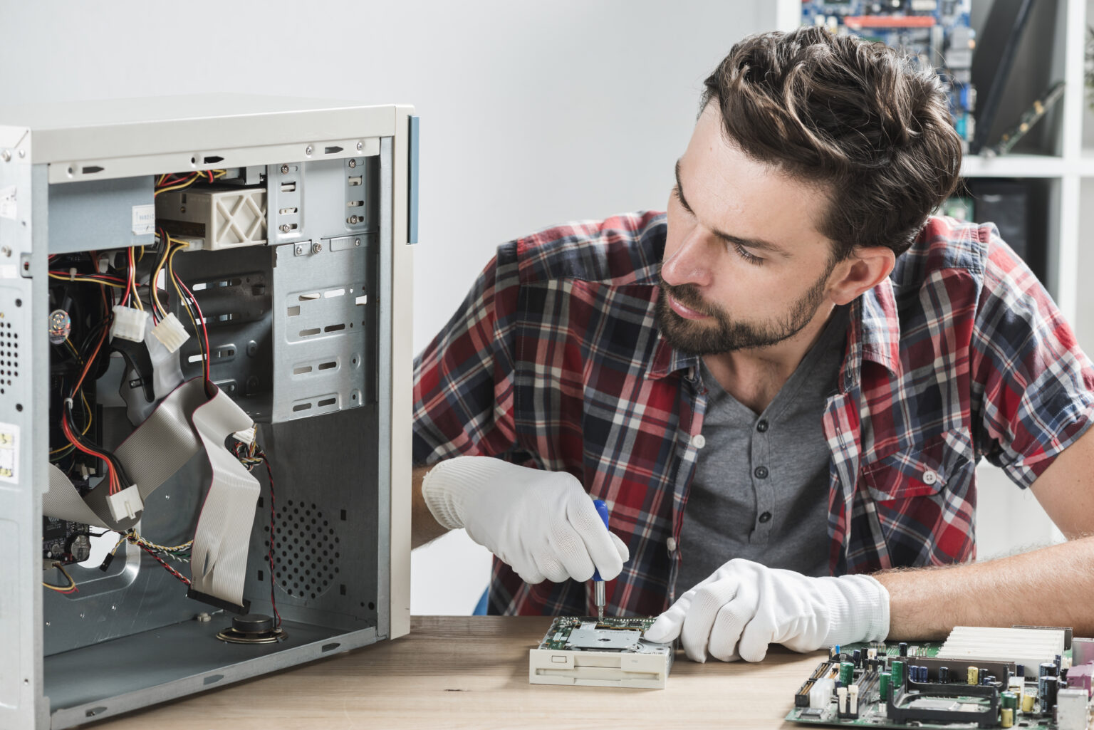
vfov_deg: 13.0
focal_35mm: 105
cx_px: 547
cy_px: 365
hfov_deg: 19.5
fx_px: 3192
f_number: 8
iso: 160
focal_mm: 105
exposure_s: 1/160
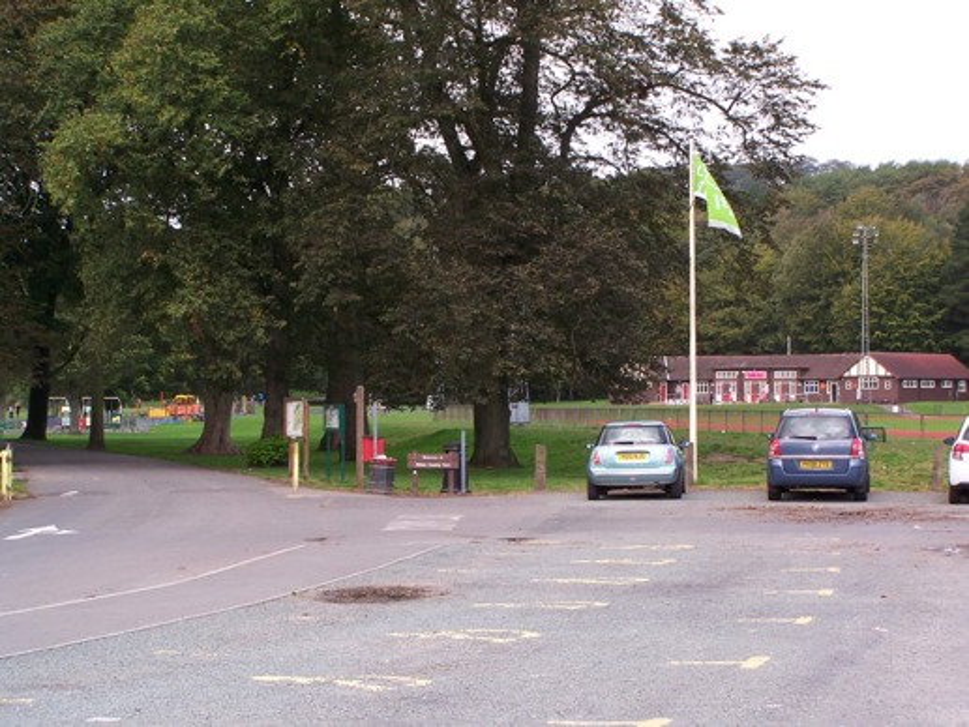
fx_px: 2296
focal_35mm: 82
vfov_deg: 18.0
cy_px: 364
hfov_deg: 23.8
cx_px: 484
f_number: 3.2
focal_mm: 13.7
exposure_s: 1/180
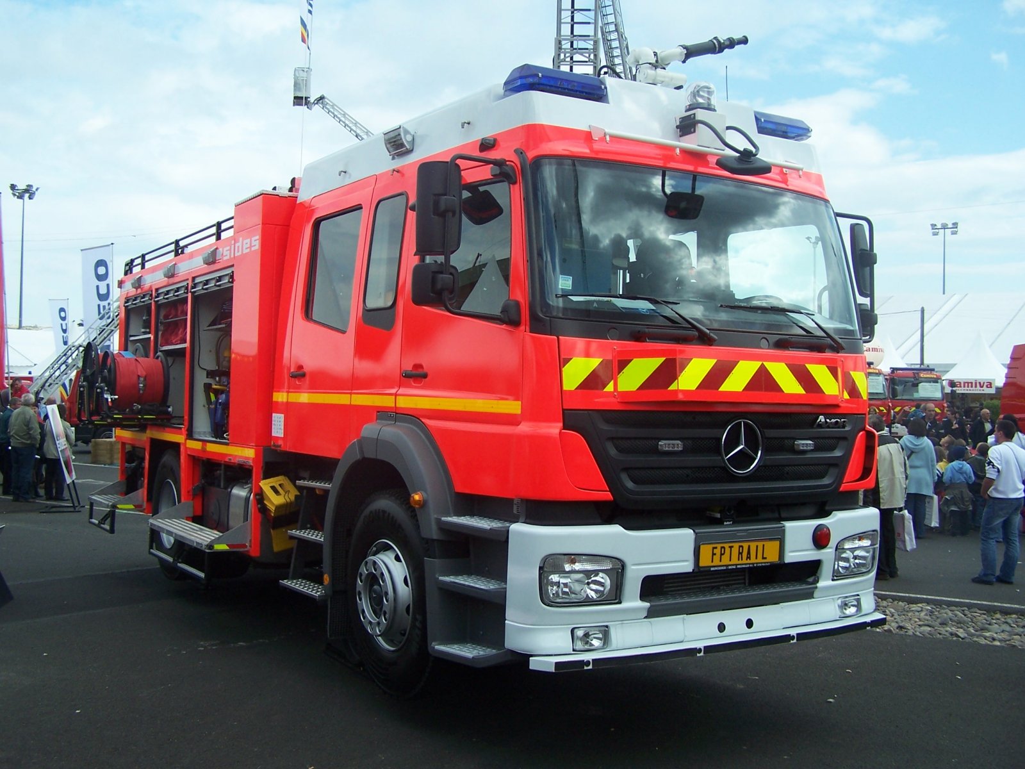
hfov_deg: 49.0
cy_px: 384
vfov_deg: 37.7
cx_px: 512
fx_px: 1125
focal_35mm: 38
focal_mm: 6.3
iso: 80
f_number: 2.8
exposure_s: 1/750
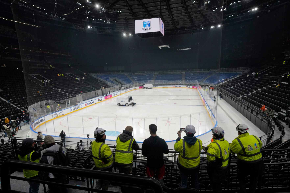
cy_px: 96
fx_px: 161
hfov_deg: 84.0
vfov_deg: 61.9
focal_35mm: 20
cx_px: 145
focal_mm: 20
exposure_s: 1/200
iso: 1600
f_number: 9
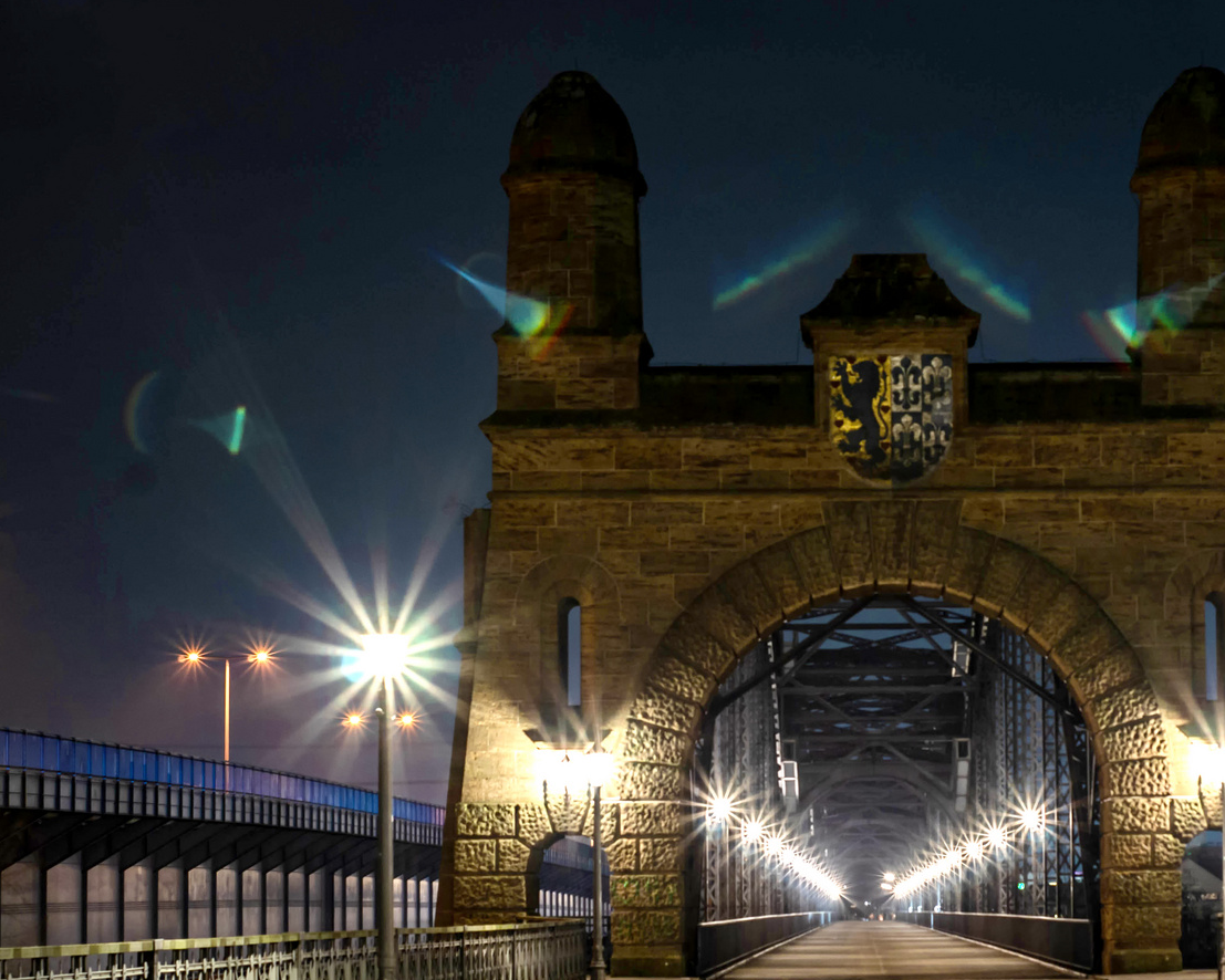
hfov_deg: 18.5
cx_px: 894
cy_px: 546
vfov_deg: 15.0
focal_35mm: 103
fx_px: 3735
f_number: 9
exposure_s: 13
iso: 200
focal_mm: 50
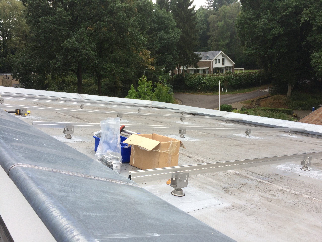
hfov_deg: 61.7
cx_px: 161
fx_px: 270
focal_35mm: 29
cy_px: 121
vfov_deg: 48.2
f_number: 2.2
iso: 32
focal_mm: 4.15
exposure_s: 1/105
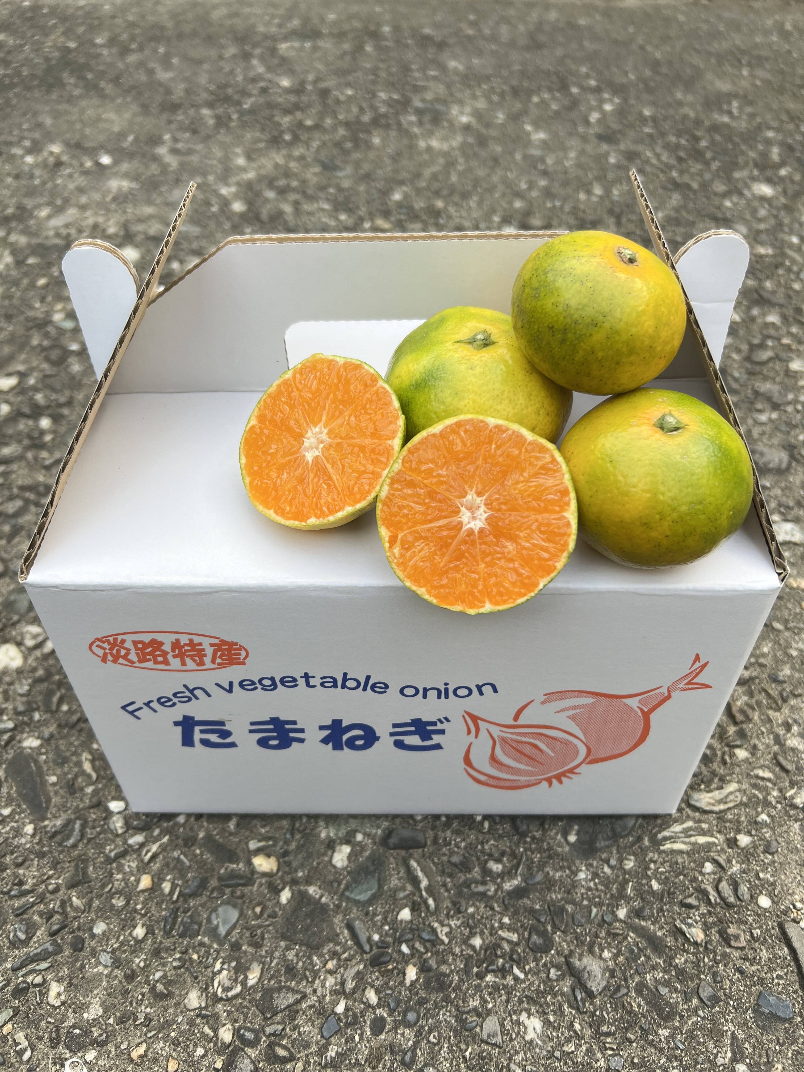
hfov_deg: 53.1
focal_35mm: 26
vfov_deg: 67.3
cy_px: 536
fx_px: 805
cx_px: 402
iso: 50
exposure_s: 1/376
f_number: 1.5
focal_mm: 5.7
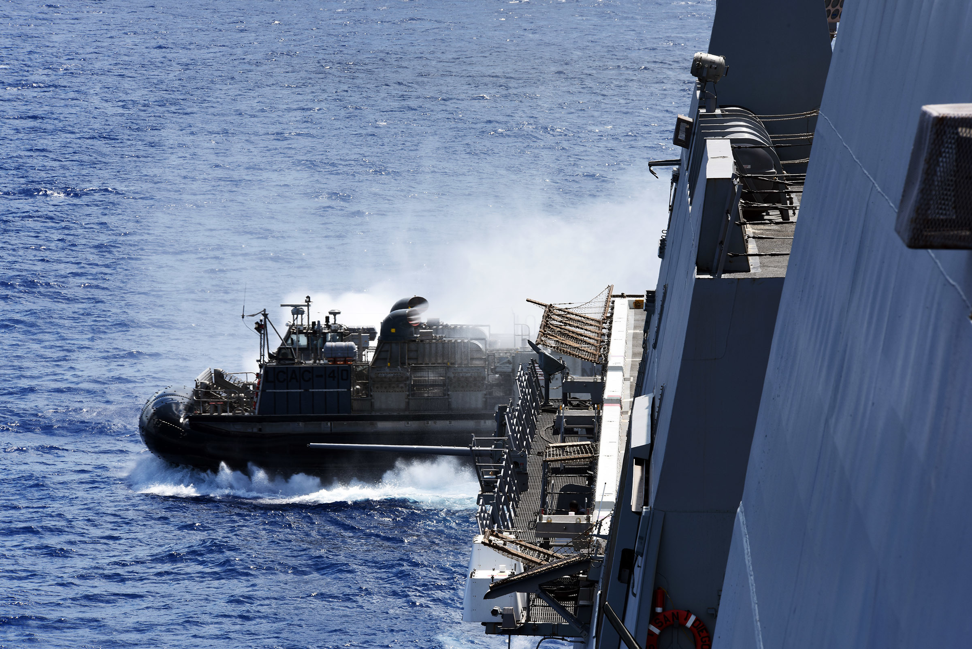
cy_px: 324
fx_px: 5402
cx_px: 486
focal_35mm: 200
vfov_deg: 6.9
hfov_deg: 10.3
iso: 200
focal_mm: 200
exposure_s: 1/125
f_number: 22
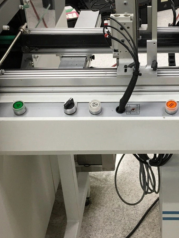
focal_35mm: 58
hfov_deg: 24.9
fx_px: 400
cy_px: 81
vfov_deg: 33.0
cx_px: 135
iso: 80
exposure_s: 1/30
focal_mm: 4.15
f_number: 2.2
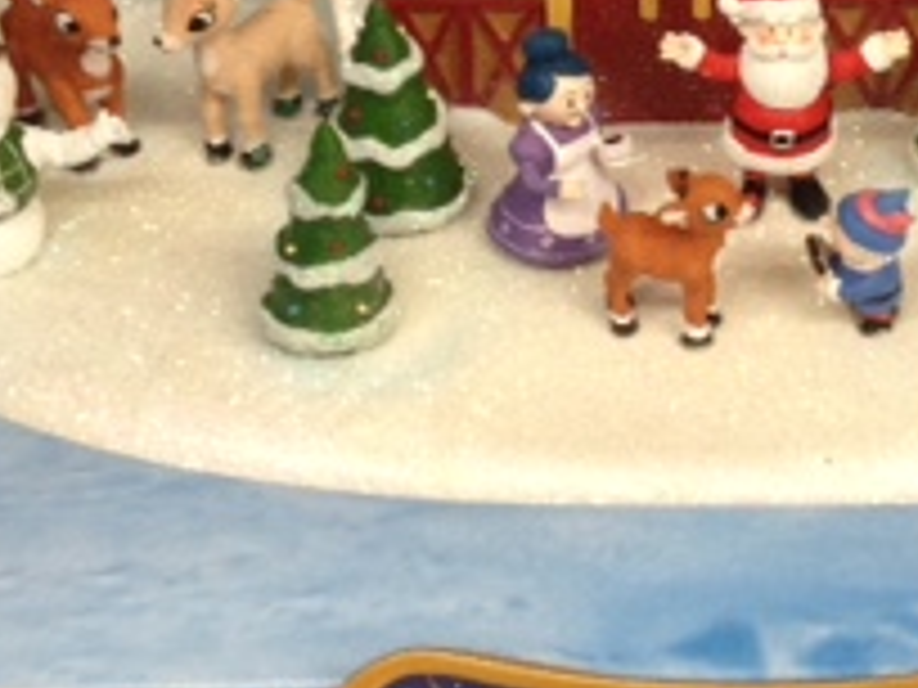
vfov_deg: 13.1
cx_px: 770
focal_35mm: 110
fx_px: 2917
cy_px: -117
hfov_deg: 17.7
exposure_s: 1/20
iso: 125
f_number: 2.4
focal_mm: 4.28
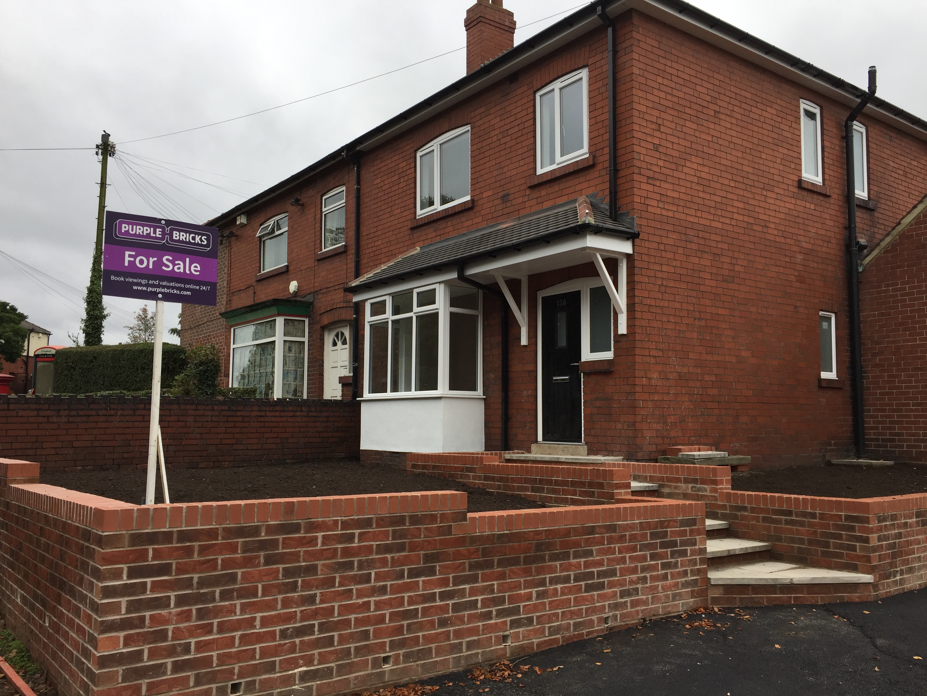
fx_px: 777
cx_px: 464
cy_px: 348
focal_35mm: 29
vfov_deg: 48.2
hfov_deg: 61.7
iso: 32
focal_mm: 4.15
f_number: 2.2
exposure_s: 1/638
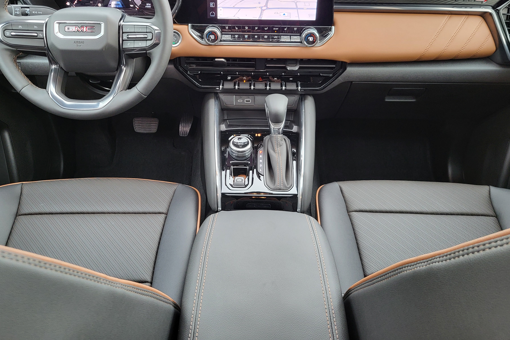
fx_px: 425
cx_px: 245
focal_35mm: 30
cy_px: 132
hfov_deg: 61.9
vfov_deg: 43.3
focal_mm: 5.4
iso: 250
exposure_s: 1/120
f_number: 1.8
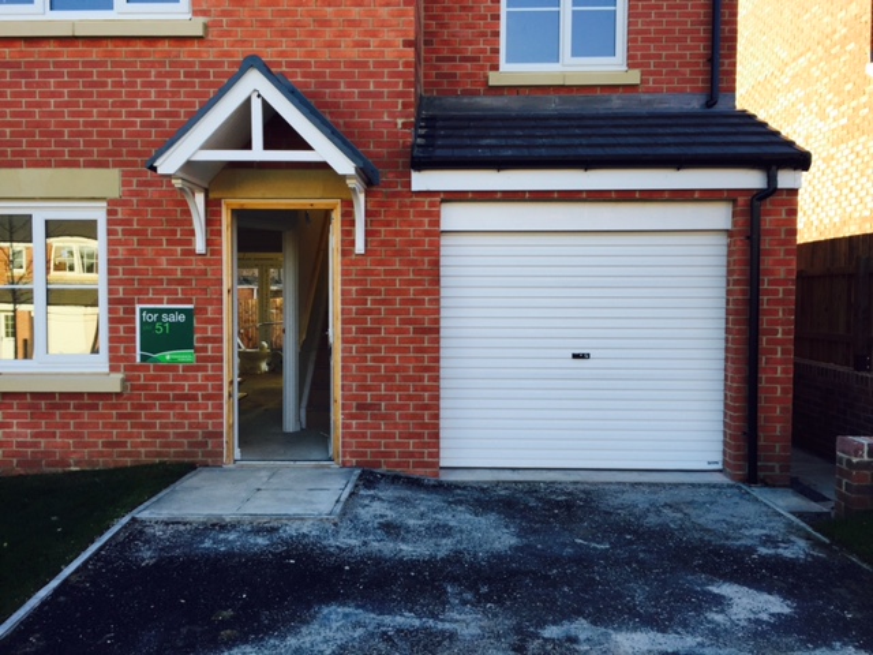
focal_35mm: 29
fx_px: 731
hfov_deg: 61.7
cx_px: 436
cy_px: 328
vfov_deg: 48.2
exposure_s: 1/329
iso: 32
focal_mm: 4.15
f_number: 2.2
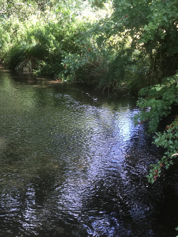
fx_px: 370
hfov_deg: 26.0
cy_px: 199
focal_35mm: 54
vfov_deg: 34.1
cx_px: 13
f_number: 2.2
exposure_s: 1/100
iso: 25
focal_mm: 4.15
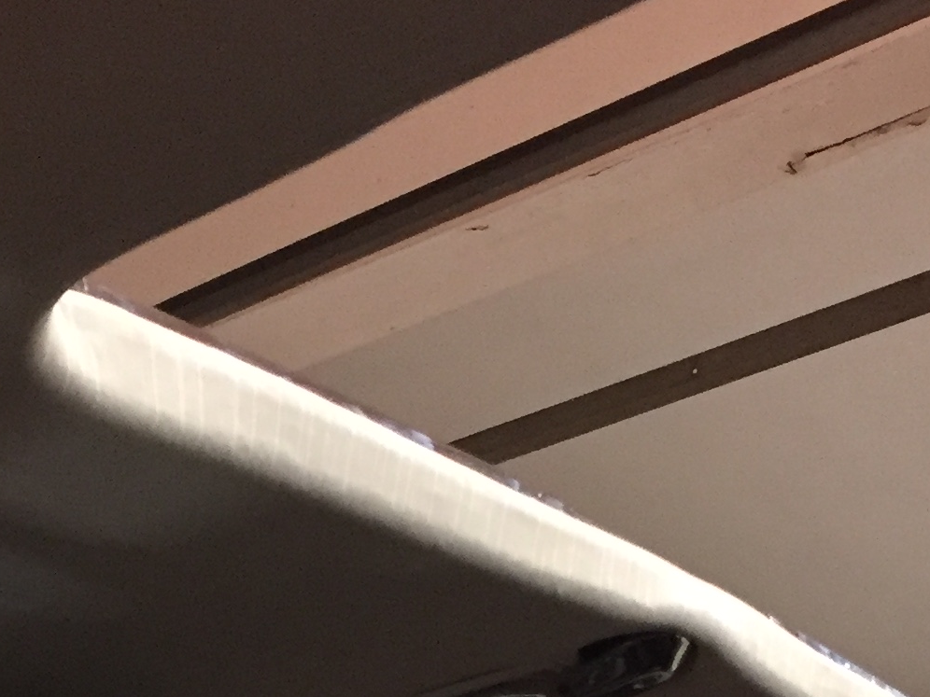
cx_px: 410
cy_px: 1082
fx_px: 2552
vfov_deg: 14.4
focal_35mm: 95
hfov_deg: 20.6
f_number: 2.2
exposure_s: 1/30
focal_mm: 4.15
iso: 200
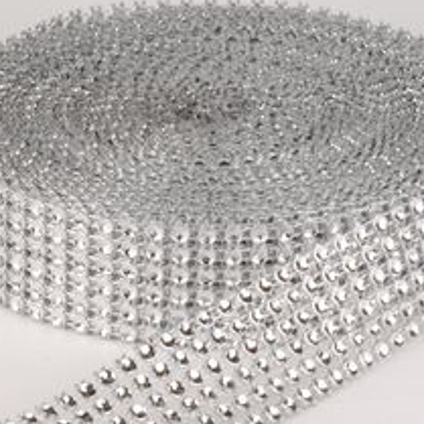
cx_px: 181
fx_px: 4268
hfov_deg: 5.7
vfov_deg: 5.7
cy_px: 283
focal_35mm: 308
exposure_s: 1/20
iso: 100
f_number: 36
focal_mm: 105
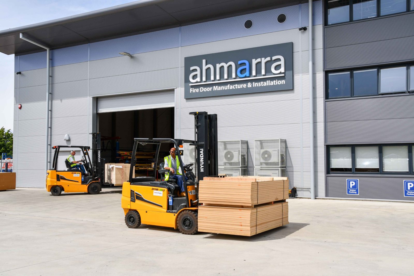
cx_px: 207
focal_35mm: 36
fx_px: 414
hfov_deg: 53.1
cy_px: 138
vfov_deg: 36.9
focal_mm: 24
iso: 100
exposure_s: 1/400
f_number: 10
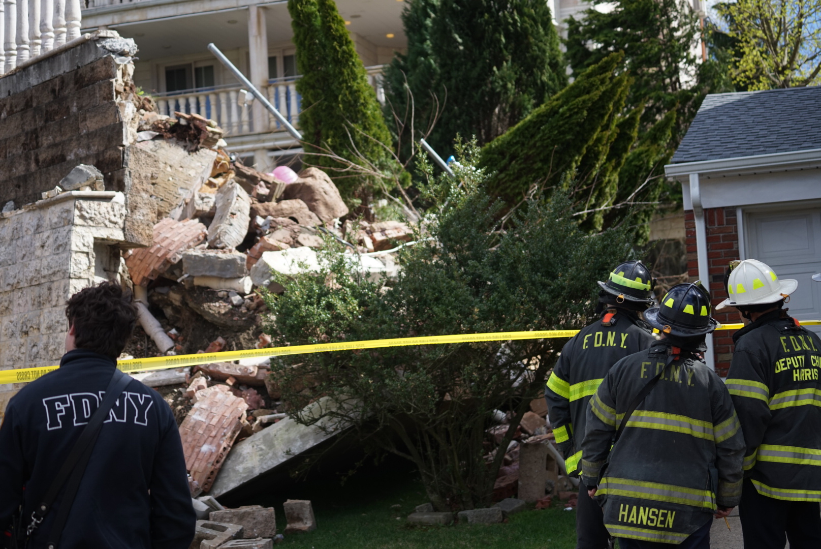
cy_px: 274
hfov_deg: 28.8
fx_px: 1597
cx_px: 410
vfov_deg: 19.5
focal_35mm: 70
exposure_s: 1/1250
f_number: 4
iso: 250
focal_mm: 70
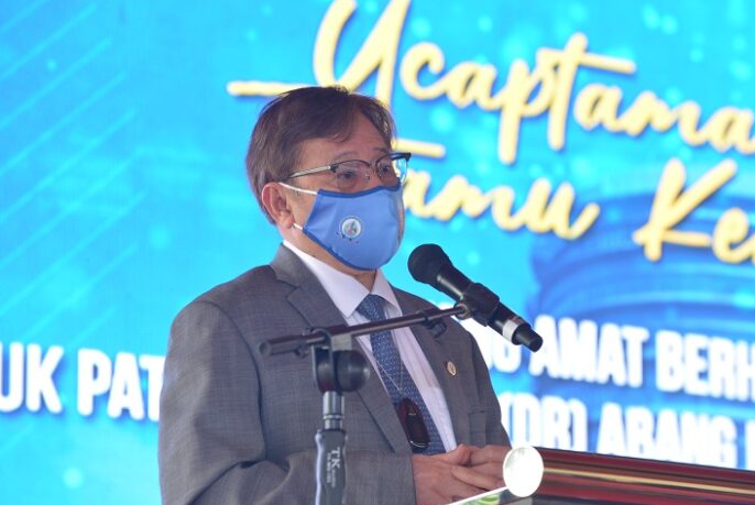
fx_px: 4409
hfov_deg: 9.8
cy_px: 234
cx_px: 396
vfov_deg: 6.6
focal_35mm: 210
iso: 400
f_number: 5.6
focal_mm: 180
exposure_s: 1/80
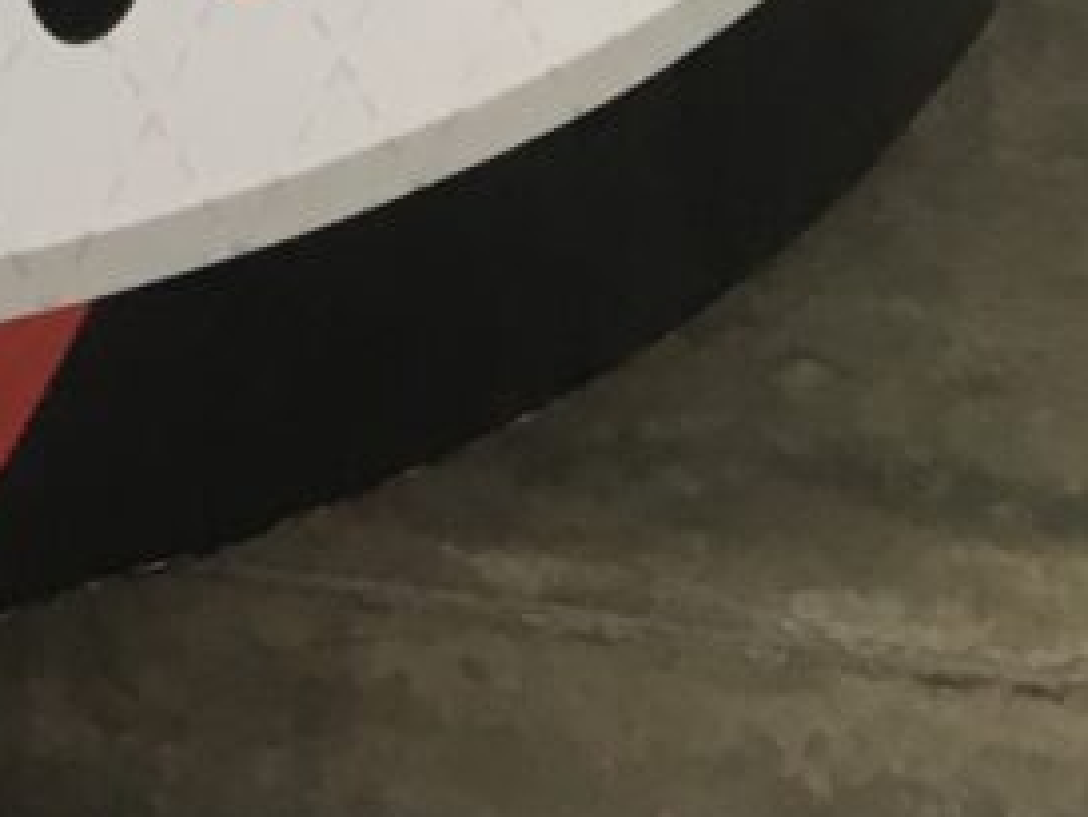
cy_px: -2192
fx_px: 5125
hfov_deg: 11.4
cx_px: -785
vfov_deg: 7.3
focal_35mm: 163
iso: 50
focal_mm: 4.15
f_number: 2.2
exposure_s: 1/30
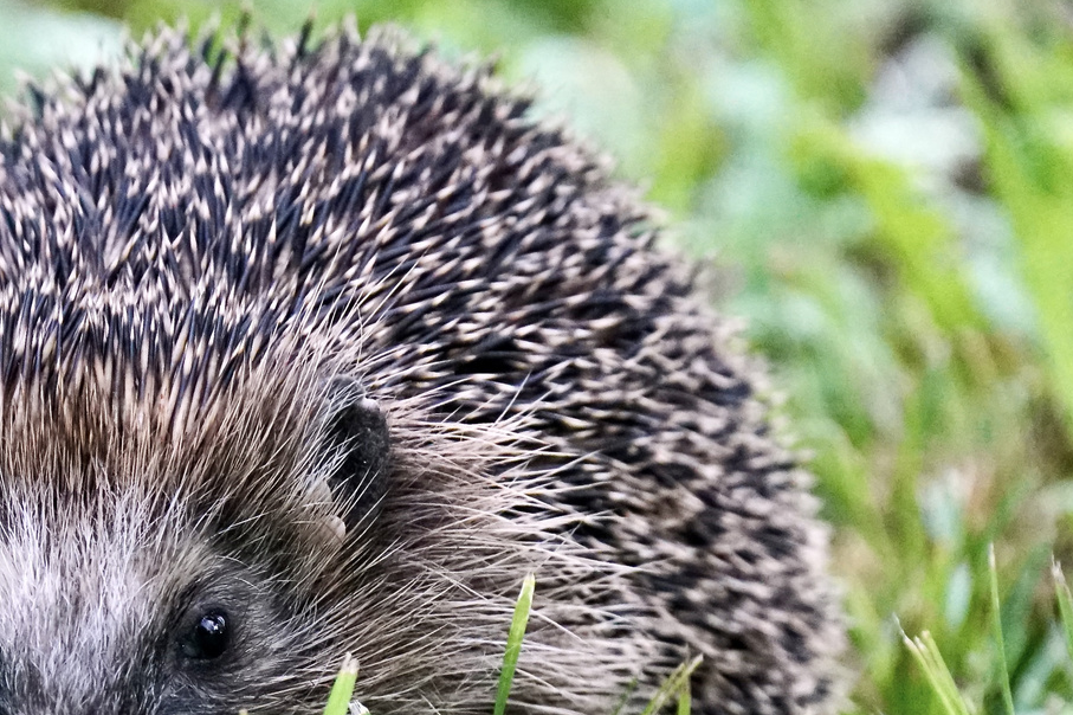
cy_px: 484
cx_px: 144
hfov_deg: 1.9
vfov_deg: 1.3
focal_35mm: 1072
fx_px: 31938
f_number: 6.3
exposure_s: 1/500
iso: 5000
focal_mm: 600
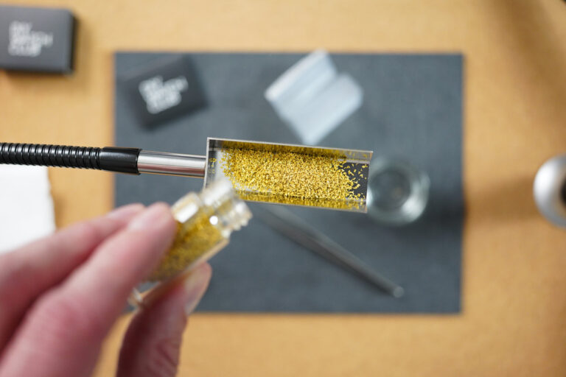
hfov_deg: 54.4
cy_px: 188
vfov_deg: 37.9
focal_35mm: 35
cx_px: 283
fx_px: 550
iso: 2500
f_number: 2.8
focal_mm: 35
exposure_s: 1/100
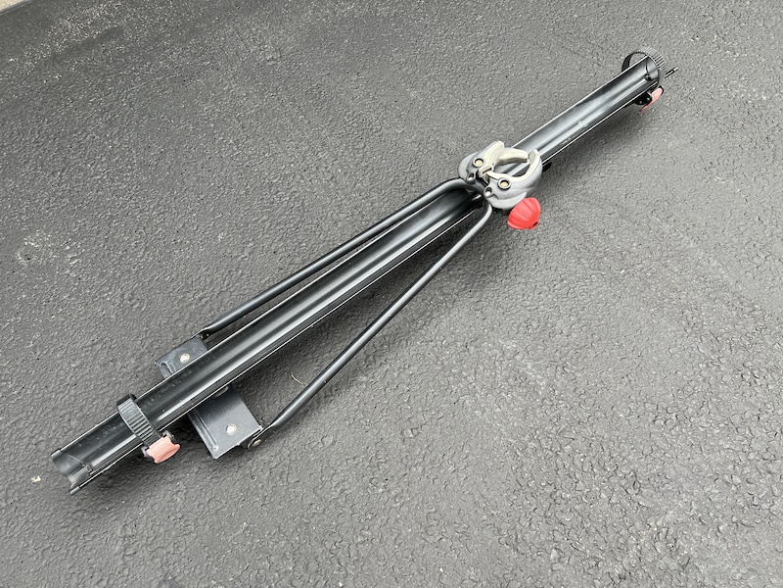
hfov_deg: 67.3
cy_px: 294
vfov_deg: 53.1
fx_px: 588
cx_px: 392
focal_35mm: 26
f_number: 1.5
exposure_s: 1/170
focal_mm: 5.7
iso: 50
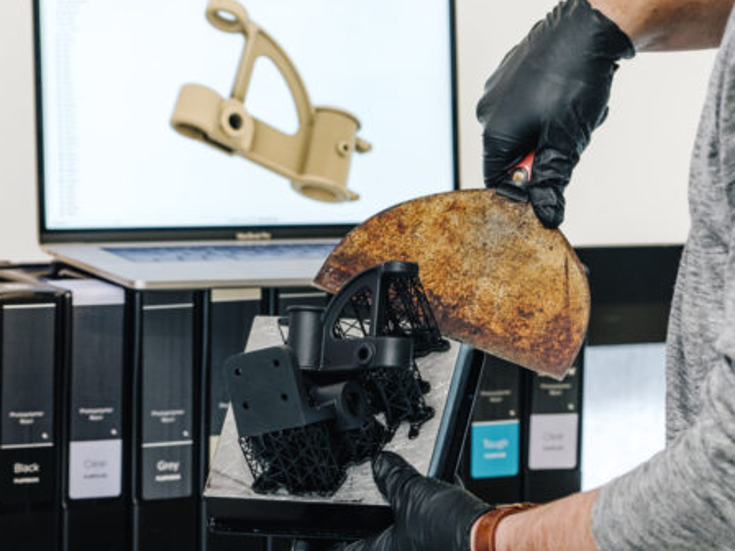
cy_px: 344
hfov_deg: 10.0
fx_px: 4204
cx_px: 359
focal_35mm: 198
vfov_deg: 7.5
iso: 800
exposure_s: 1/20
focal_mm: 120
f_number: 4
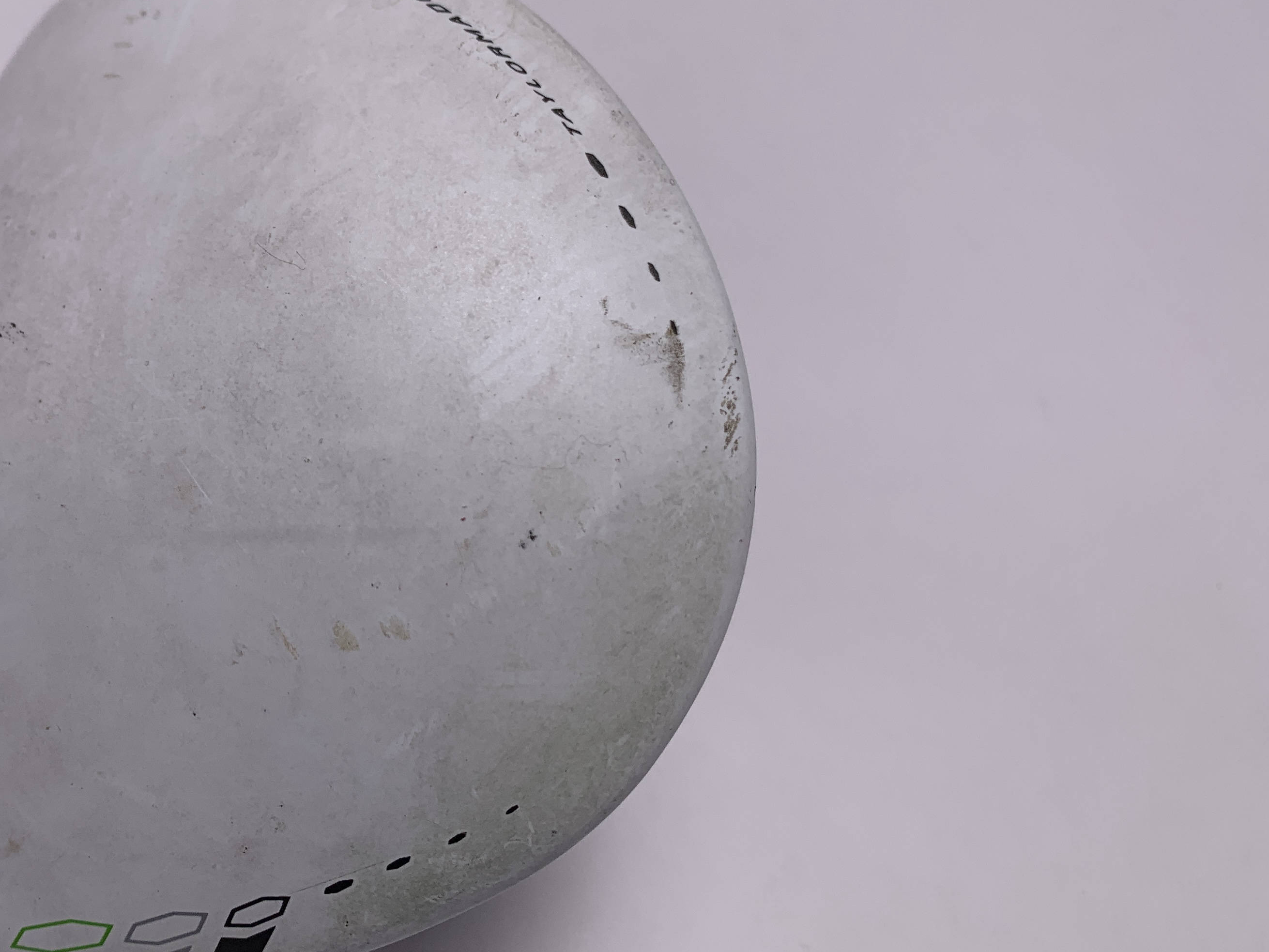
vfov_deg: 35.8
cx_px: 298
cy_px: 369
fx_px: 1466
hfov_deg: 45.0
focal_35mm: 40
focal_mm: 4.25
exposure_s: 1/849
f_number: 1.8
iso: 25
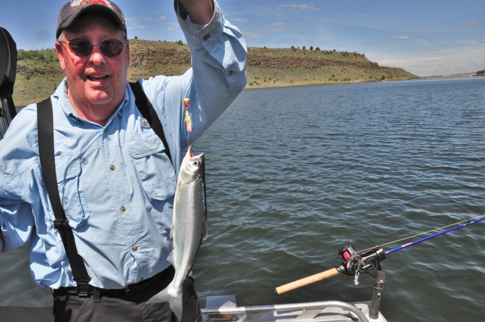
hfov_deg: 67.4
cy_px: 161
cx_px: 242
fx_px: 363
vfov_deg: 47.8
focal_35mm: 27
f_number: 14
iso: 1600
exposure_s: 1/1000
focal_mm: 18
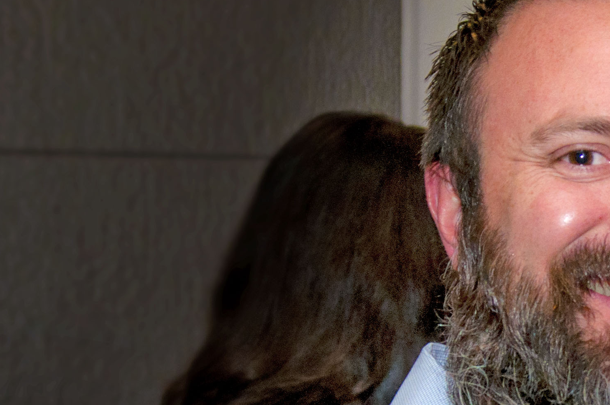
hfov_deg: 10.5
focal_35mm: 191
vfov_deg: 7.1
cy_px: 400
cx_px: 803
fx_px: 3232
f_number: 6.3
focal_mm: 44
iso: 400
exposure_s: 1/60
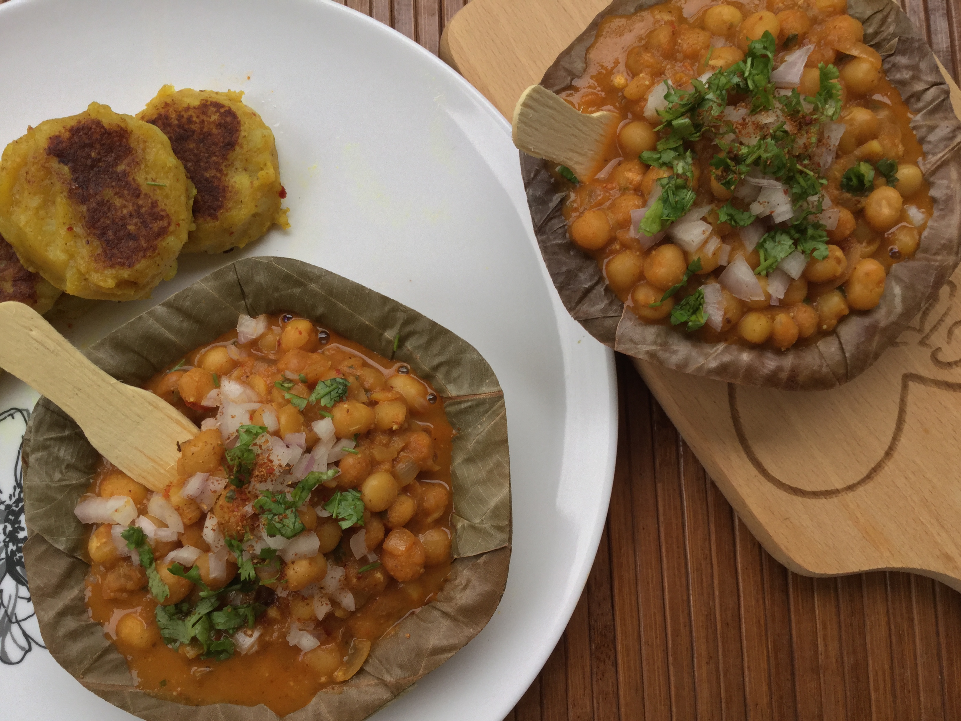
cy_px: 360
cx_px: 480
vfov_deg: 45.4
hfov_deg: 58.4
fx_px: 861
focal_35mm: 31
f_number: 2.4
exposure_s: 1/33
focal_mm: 3.3
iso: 40
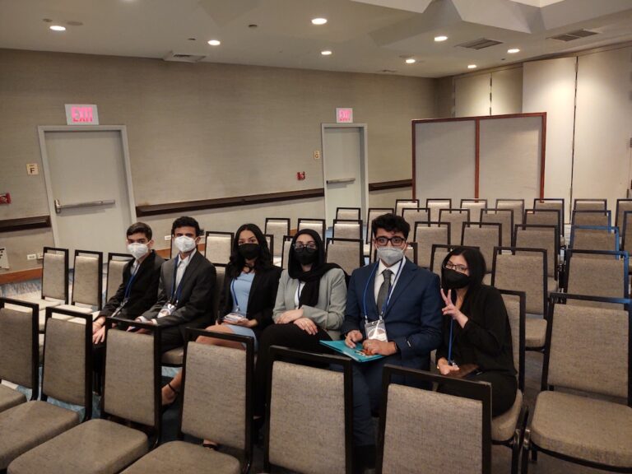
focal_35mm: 27
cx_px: 316
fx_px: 493
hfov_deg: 65.3
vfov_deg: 51.4
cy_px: 237
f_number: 1.7
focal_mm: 4.75
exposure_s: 1/30
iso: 534
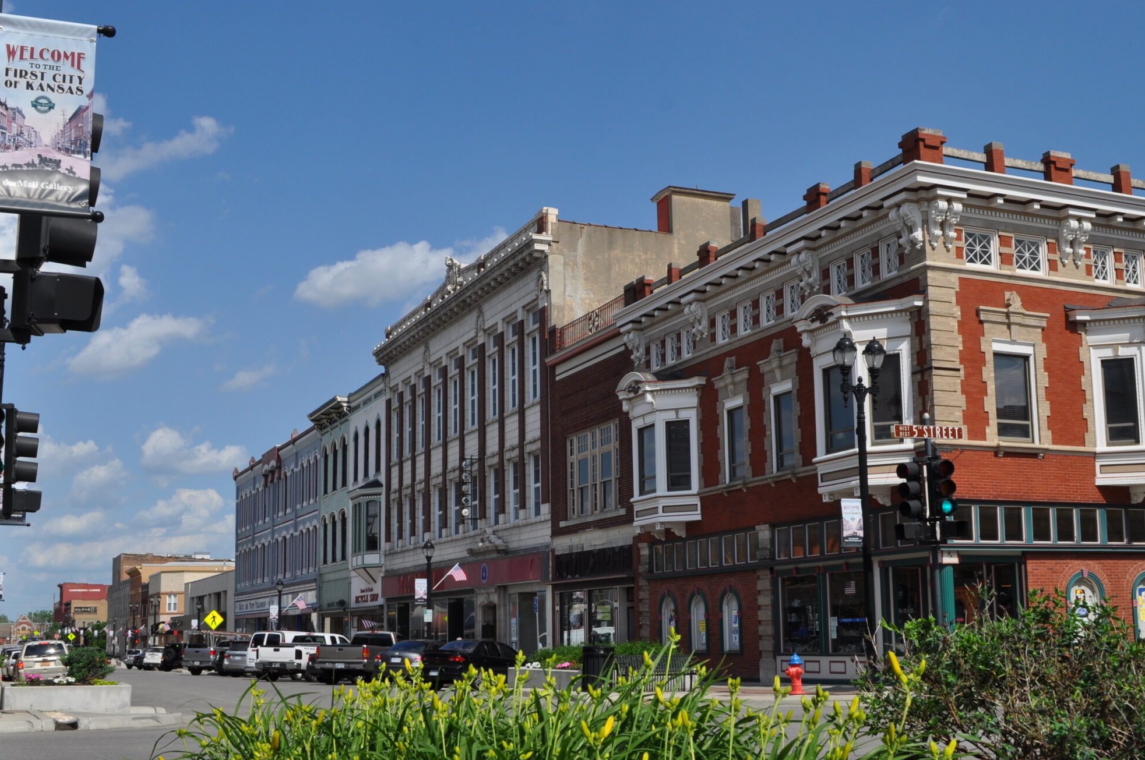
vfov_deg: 31.1
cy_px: 418
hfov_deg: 45.5
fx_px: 1366
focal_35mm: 43
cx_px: 580
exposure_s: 1/500
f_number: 11
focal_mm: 22
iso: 200
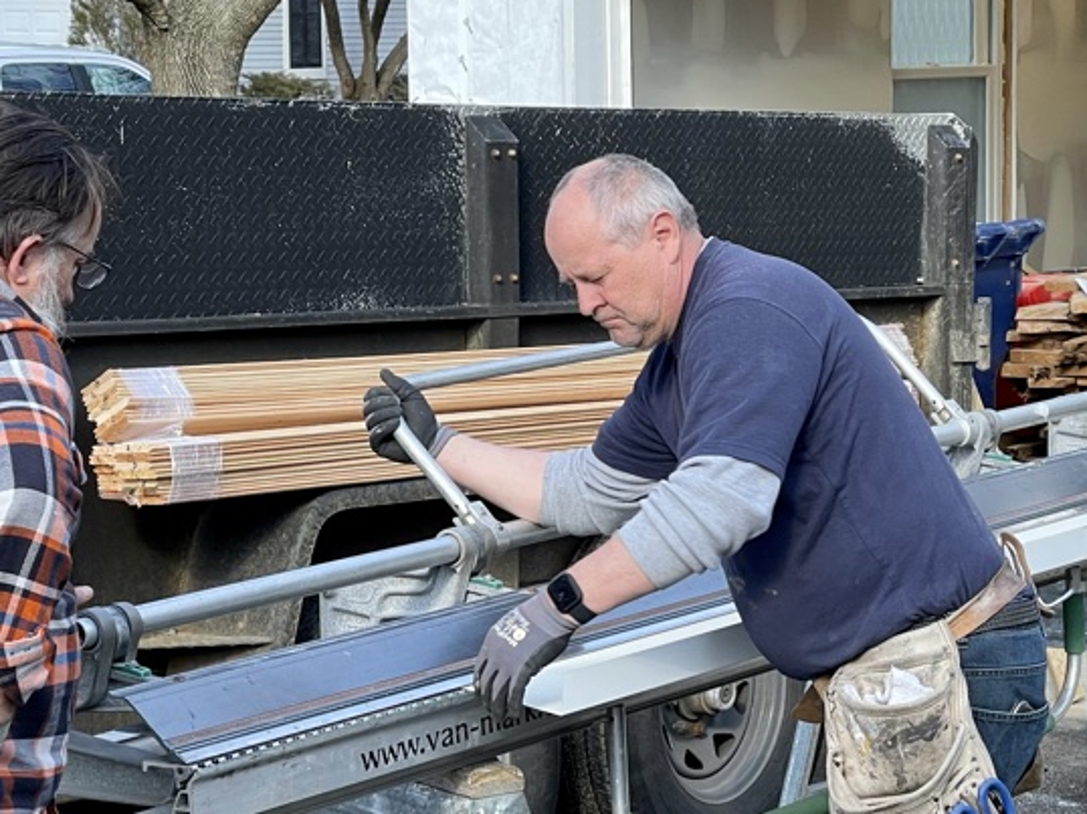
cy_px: 602
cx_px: 663
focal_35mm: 119
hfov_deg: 16.5
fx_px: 3735
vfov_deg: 12.4
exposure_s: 1/170
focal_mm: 7.5
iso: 20
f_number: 2.2
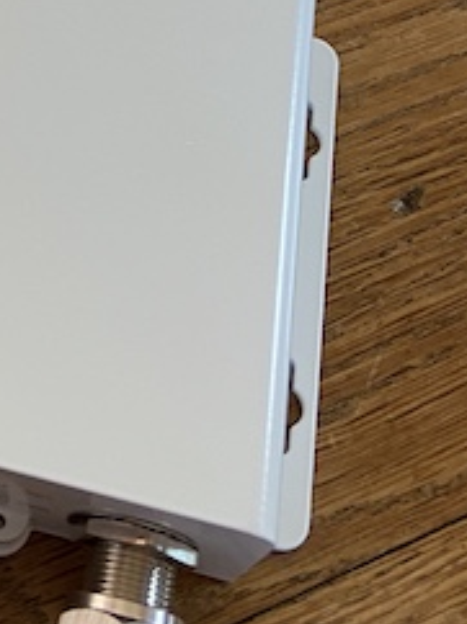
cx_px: -175
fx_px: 1550
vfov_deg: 20.7
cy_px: -199
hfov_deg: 16.1
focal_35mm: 86
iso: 125
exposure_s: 1/69
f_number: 1.8
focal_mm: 4.25
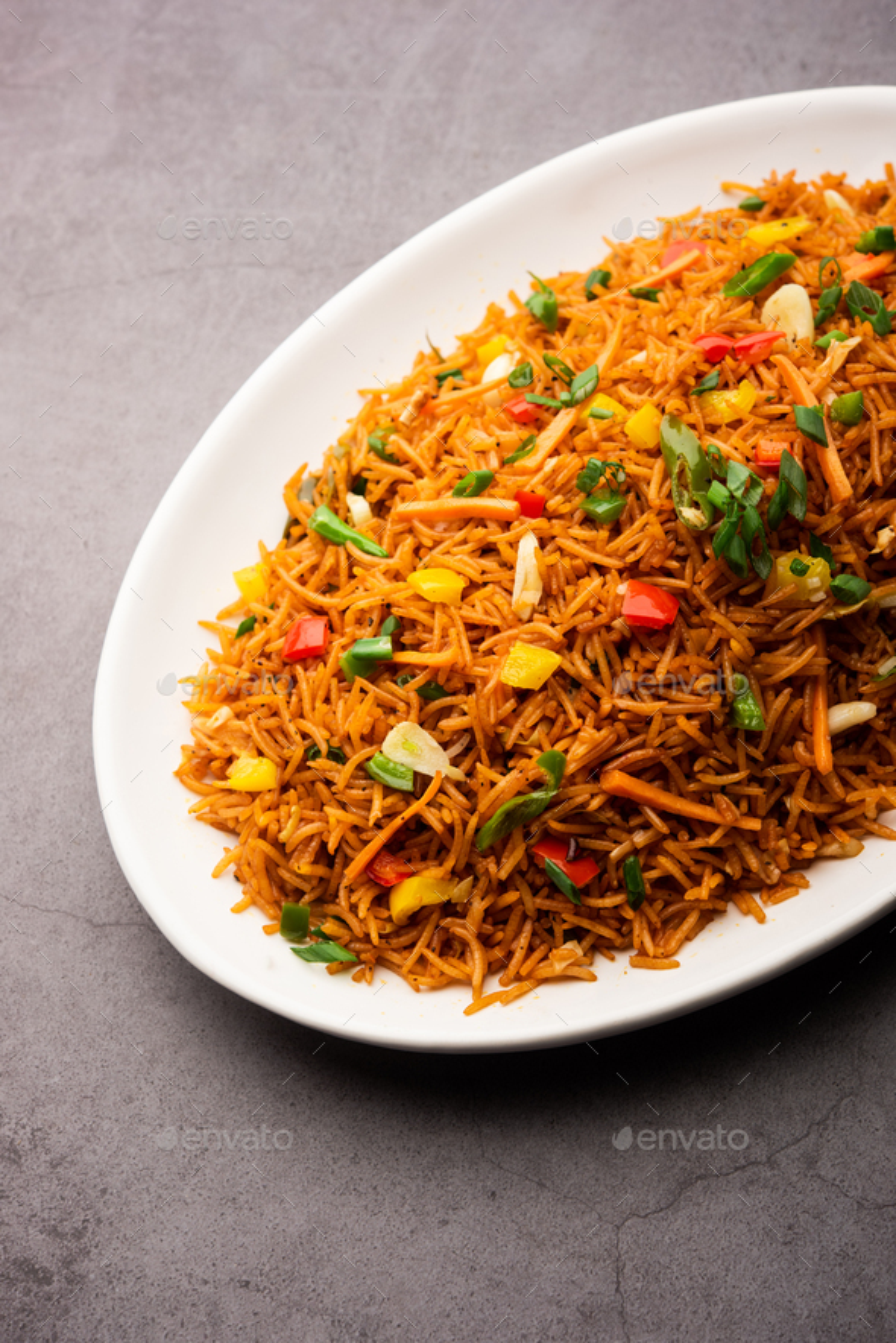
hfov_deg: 22.6
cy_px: 672
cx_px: 448
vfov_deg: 33.4
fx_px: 2238
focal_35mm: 60
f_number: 8
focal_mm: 60
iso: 100
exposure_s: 1/125
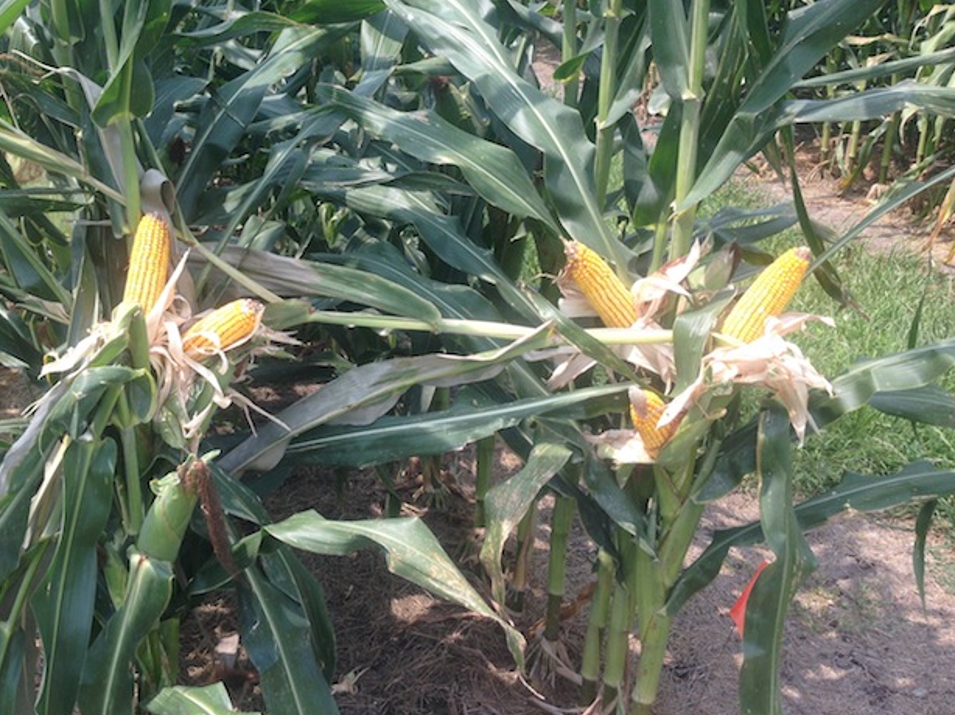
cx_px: 350
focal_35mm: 43
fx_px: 1186
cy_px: 317
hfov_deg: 43.5
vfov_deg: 33.5
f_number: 2.4
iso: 50
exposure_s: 1/511
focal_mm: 4.12
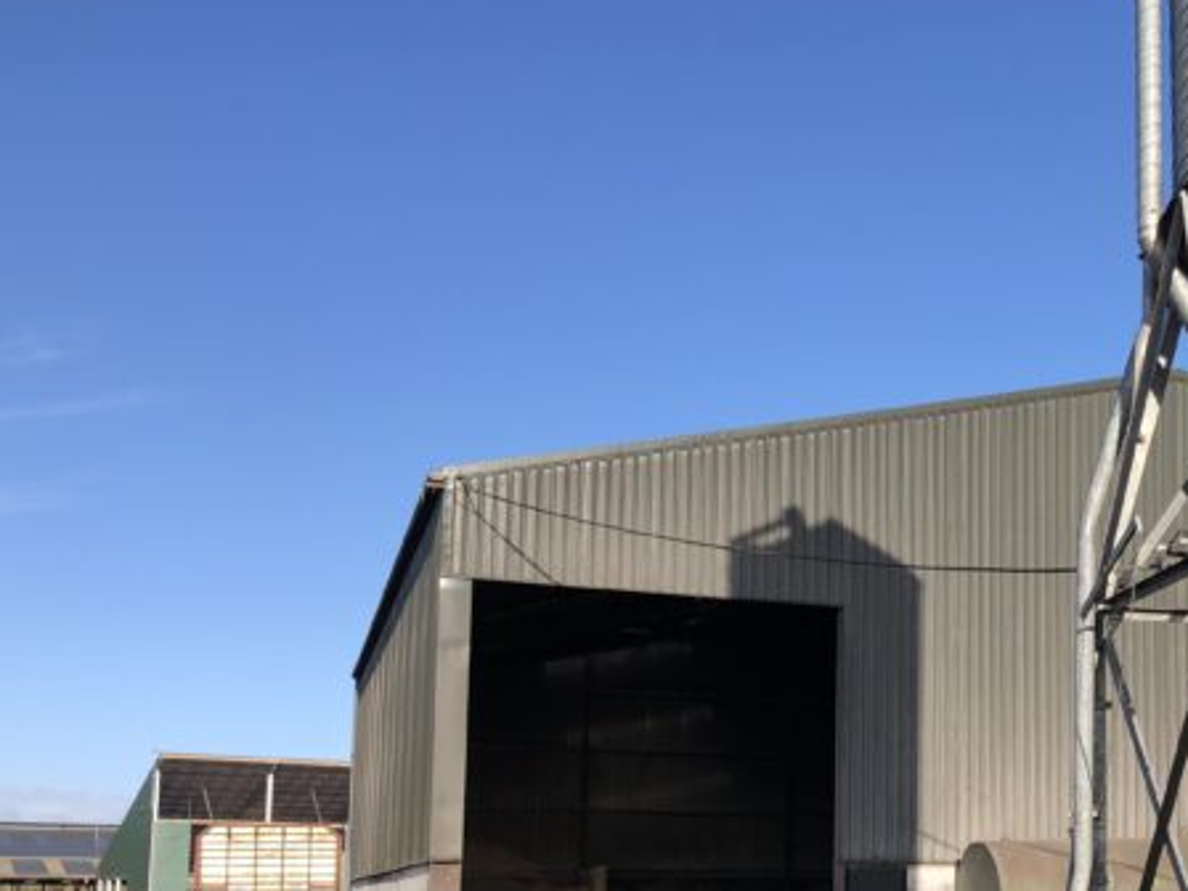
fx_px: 1647
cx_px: 928
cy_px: 732
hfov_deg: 38.4
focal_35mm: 48
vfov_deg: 29.5
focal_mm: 3.99
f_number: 1.8
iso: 20
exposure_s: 1/1263
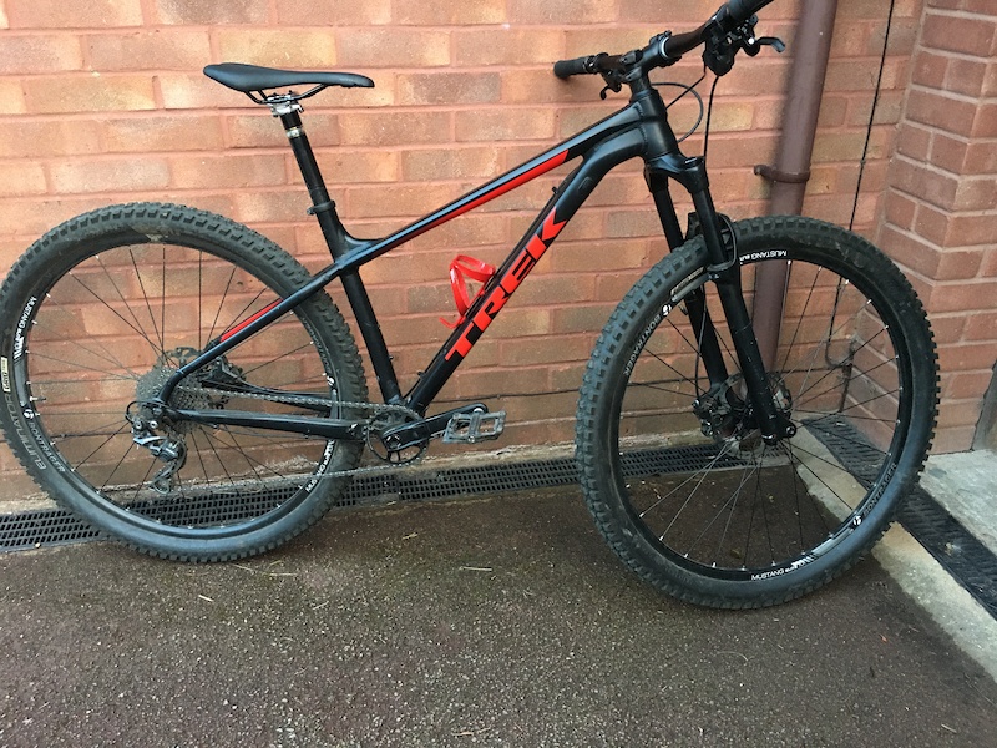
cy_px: 374
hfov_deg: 61.7
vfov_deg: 48.2
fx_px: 835
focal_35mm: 29
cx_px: 498
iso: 250
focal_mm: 4.15
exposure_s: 1/25
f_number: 2.2
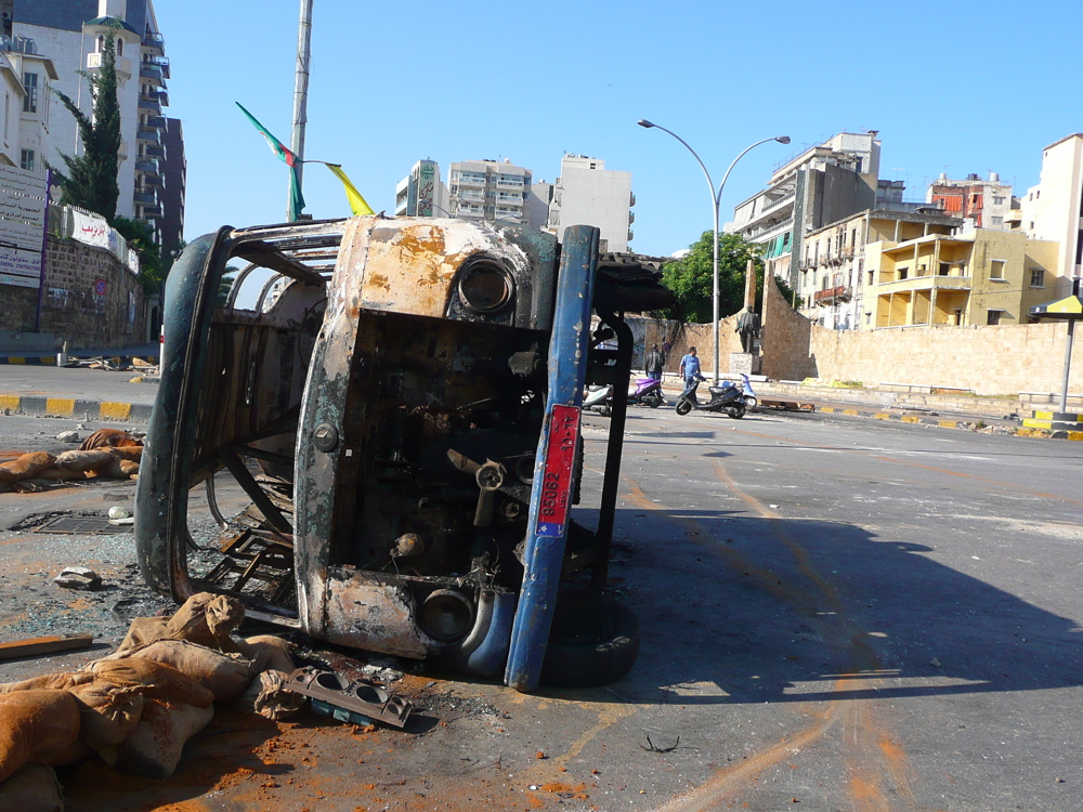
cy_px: 406
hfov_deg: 56.8
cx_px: 542
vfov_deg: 44.2
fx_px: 1001
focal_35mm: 32
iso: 100
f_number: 3.5
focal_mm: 5.2
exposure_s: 1/500
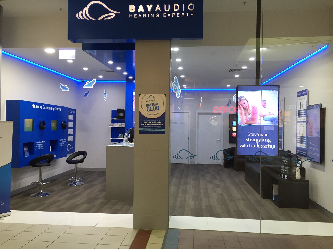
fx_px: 279
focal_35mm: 29
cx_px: 166
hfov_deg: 61.7
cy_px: 124
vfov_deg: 48.2
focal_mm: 4.15
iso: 64
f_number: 2.2
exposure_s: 1/33
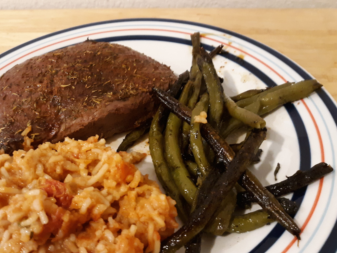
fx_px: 341
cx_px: 130
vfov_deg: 40.7
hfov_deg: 52.2
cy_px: 139
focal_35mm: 35
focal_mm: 3.7
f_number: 1.7
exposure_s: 1/24
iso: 400
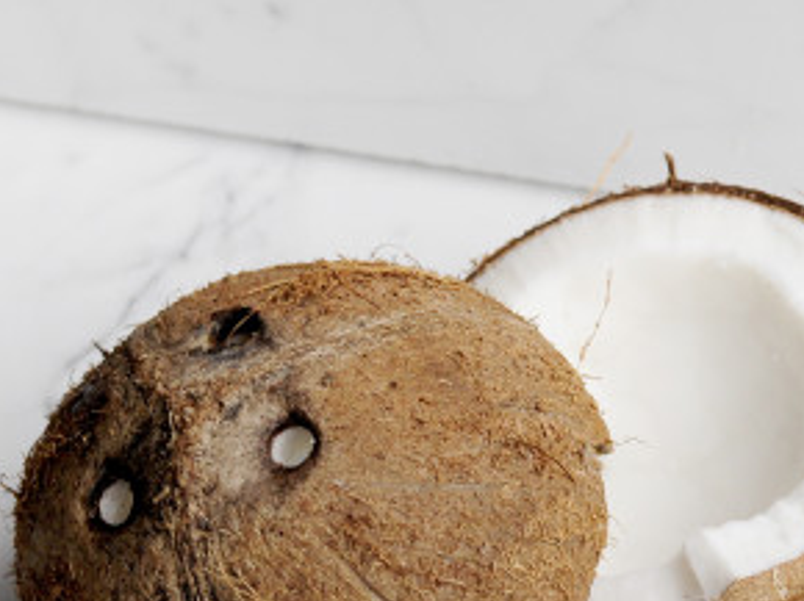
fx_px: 4618
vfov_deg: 7.4
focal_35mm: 199
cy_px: 505
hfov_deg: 9.9
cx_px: 615
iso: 560
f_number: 5
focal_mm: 50
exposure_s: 1/100
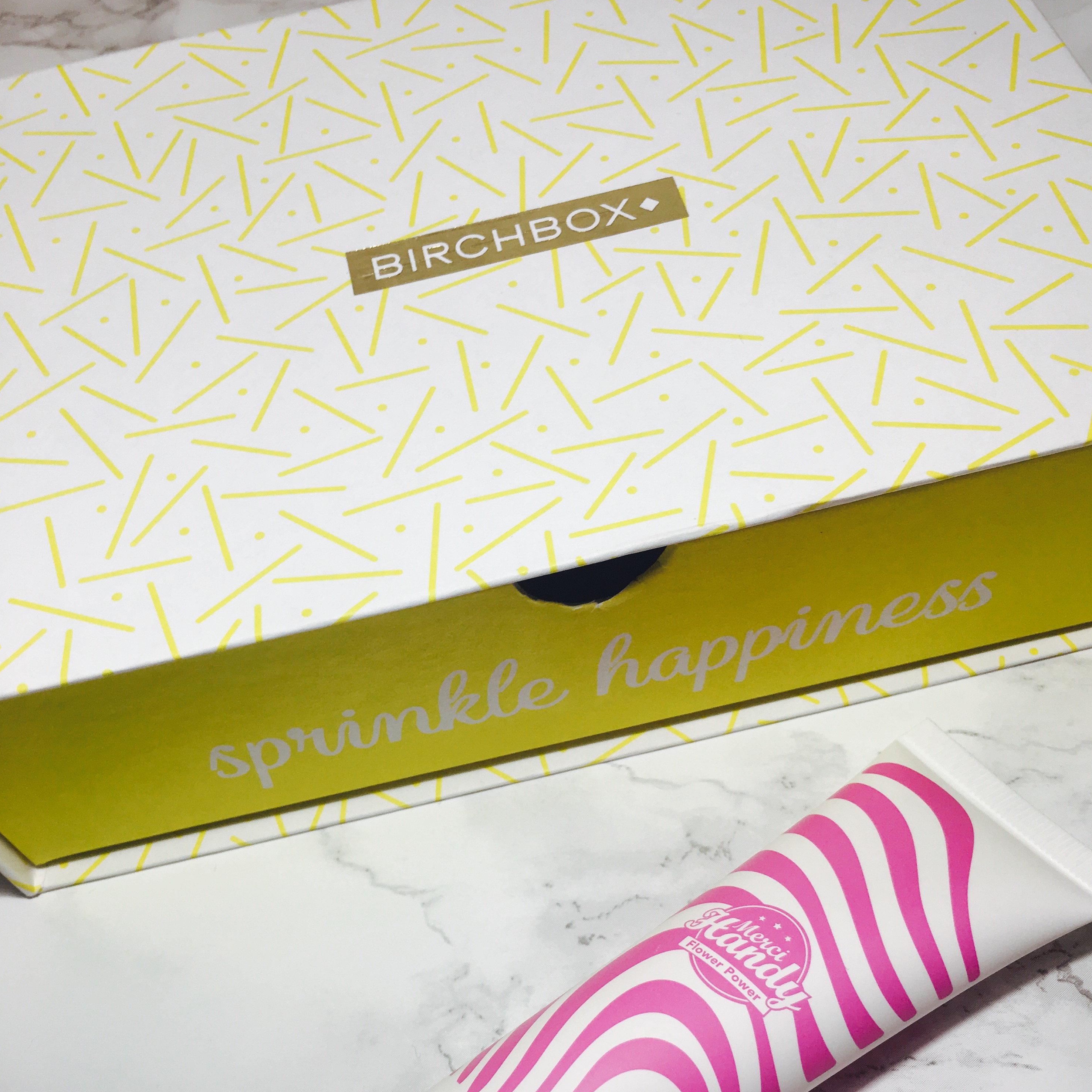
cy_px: 707
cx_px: 550
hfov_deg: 47.2
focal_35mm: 35
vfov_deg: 46.6
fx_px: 1249
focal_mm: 4.15
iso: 32
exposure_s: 1/50
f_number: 2.2
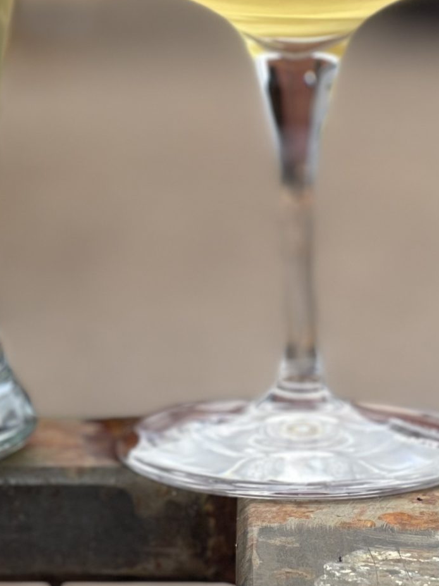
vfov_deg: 11.1
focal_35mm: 177
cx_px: 77
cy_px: -13
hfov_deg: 8.4
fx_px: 2994
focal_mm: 7.5
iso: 20
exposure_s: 1/145
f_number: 2.2
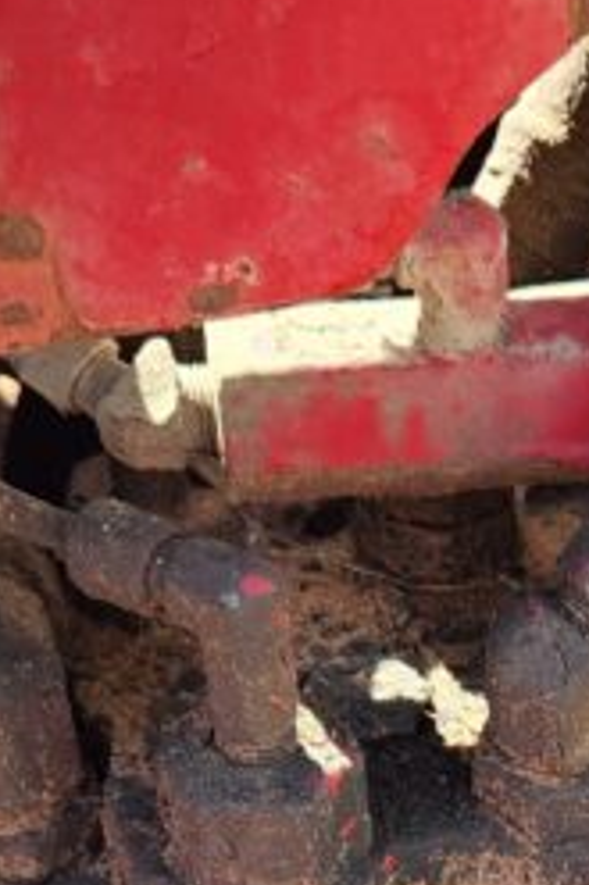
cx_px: 728
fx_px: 2531
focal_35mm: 103
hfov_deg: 12.9
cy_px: 1276
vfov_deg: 18.0
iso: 20
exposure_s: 1/180
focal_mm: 5.4
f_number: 1.8
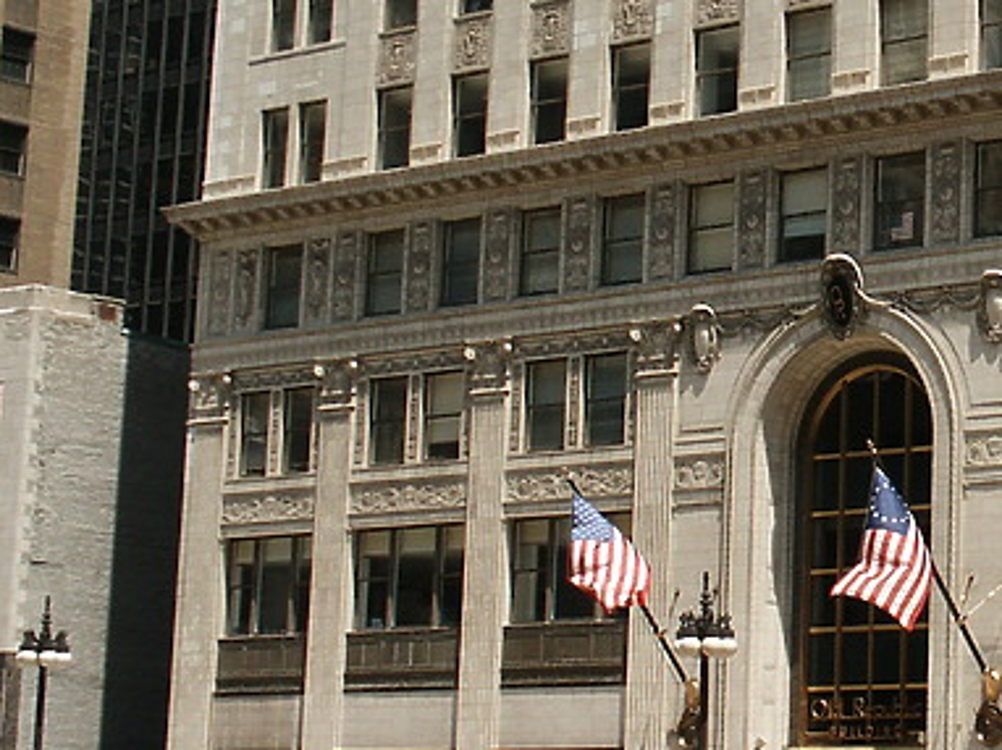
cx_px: 1112
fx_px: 2864
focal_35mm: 99
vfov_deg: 14.9
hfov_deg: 19.0
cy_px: 277
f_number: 8
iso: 64
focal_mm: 8.71
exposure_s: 1/180
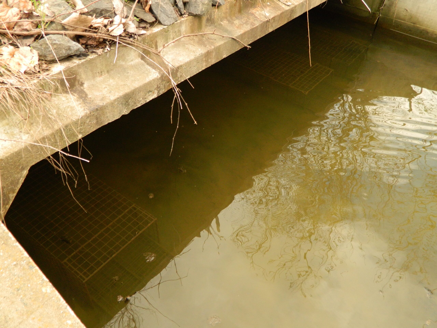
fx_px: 391
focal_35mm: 31
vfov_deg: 45.4
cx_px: 218
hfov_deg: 58.4
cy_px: 164
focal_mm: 5.6
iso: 280
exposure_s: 1/320
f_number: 3.2
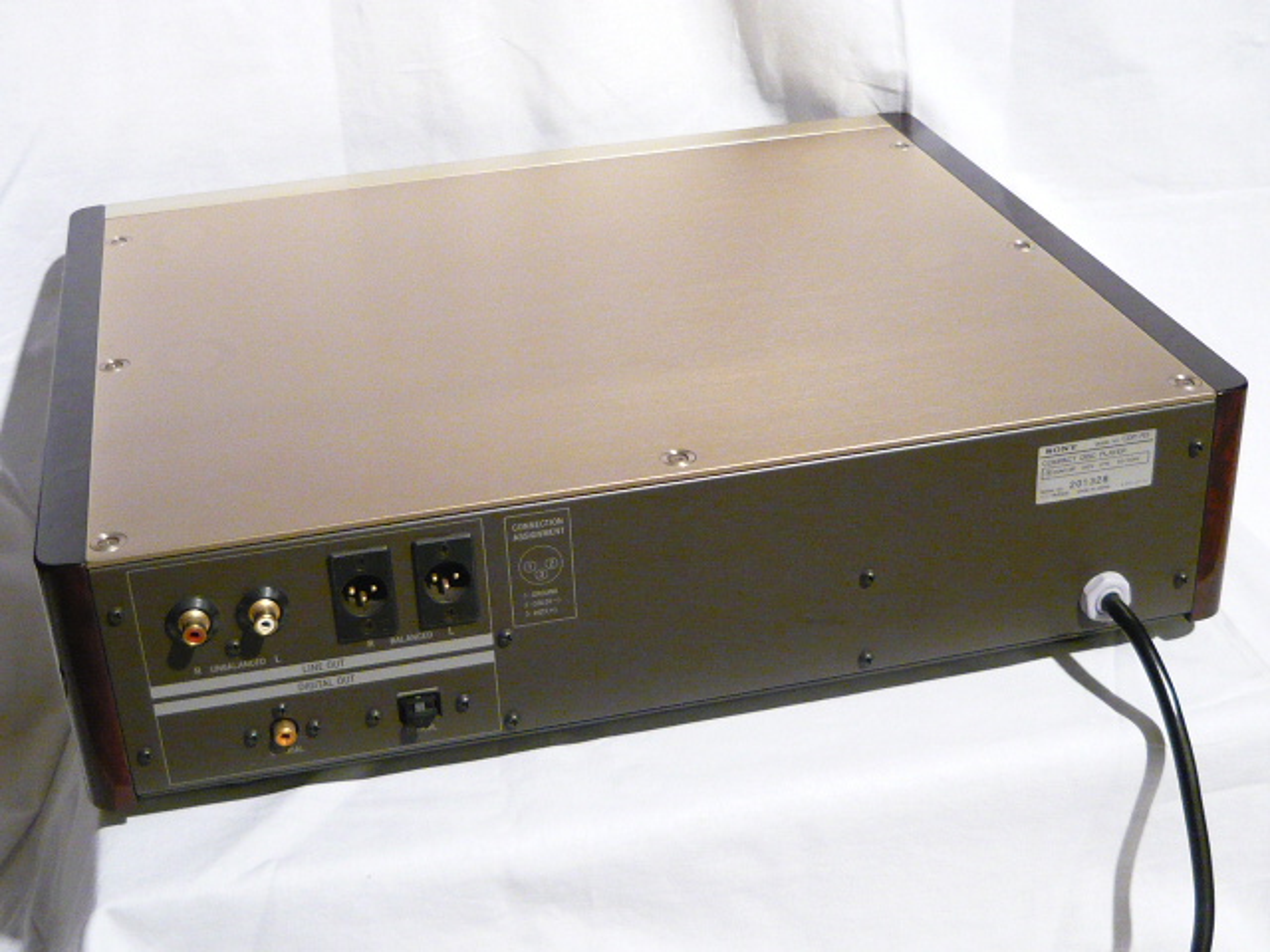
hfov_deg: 39.7
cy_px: 476
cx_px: 635
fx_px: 1761
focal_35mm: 48
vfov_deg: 30.3
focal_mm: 5.5
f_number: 2.8
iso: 400
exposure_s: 1/8
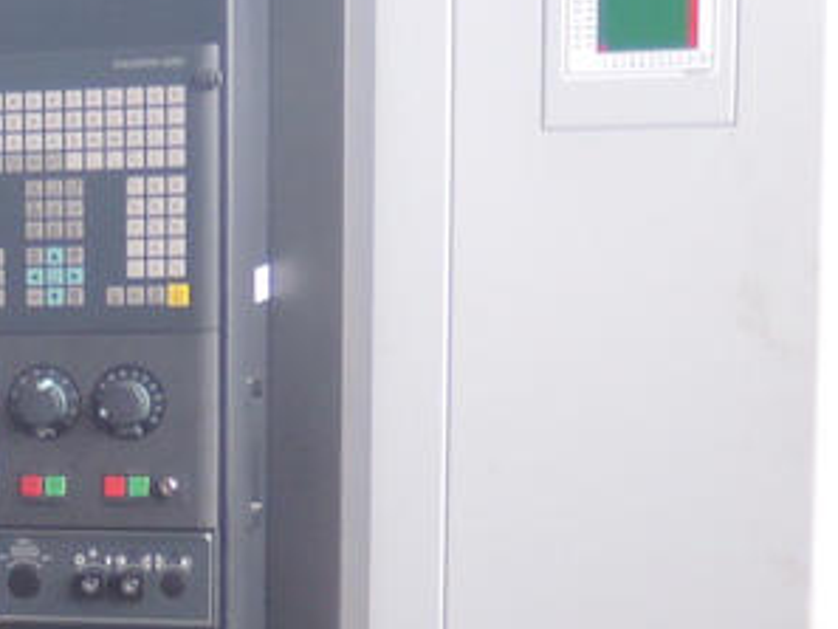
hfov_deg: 11.7
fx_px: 3657
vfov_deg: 9.7
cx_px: -844
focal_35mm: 151
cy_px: 767
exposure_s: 1/13
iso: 400
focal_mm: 7.5
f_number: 2.5
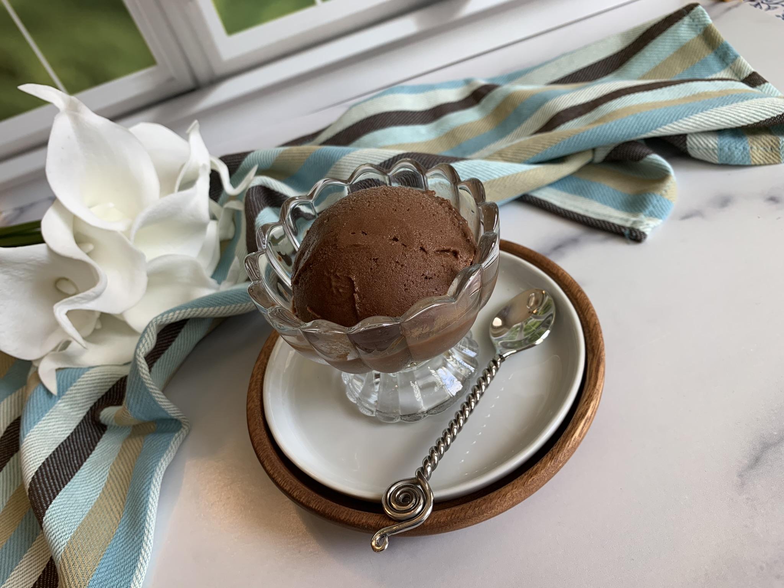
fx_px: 589
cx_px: 392
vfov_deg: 53.1
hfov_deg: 67.3
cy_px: 294
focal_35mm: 26
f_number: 1.8
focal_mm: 4.25
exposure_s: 1/120
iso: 50
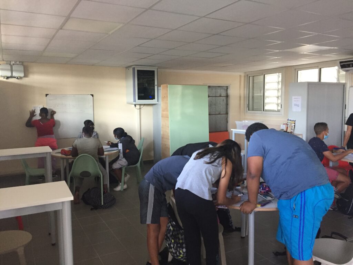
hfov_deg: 61.7
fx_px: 296
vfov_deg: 48.2
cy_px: 132
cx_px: 176
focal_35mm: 29
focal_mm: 4.15
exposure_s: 1/33
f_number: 2.2
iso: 200
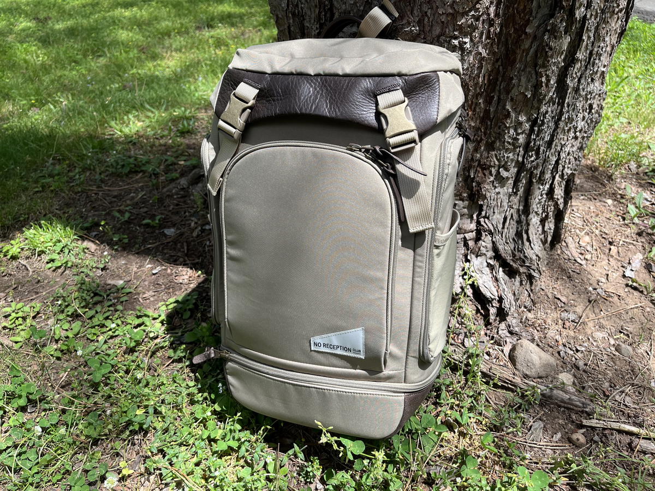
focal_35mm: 26
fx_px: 492
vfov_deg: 53.1
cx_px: 328
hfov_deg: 67.3
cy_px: 246
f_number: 1.6
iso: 50
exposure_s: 1/935
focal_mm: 5.1
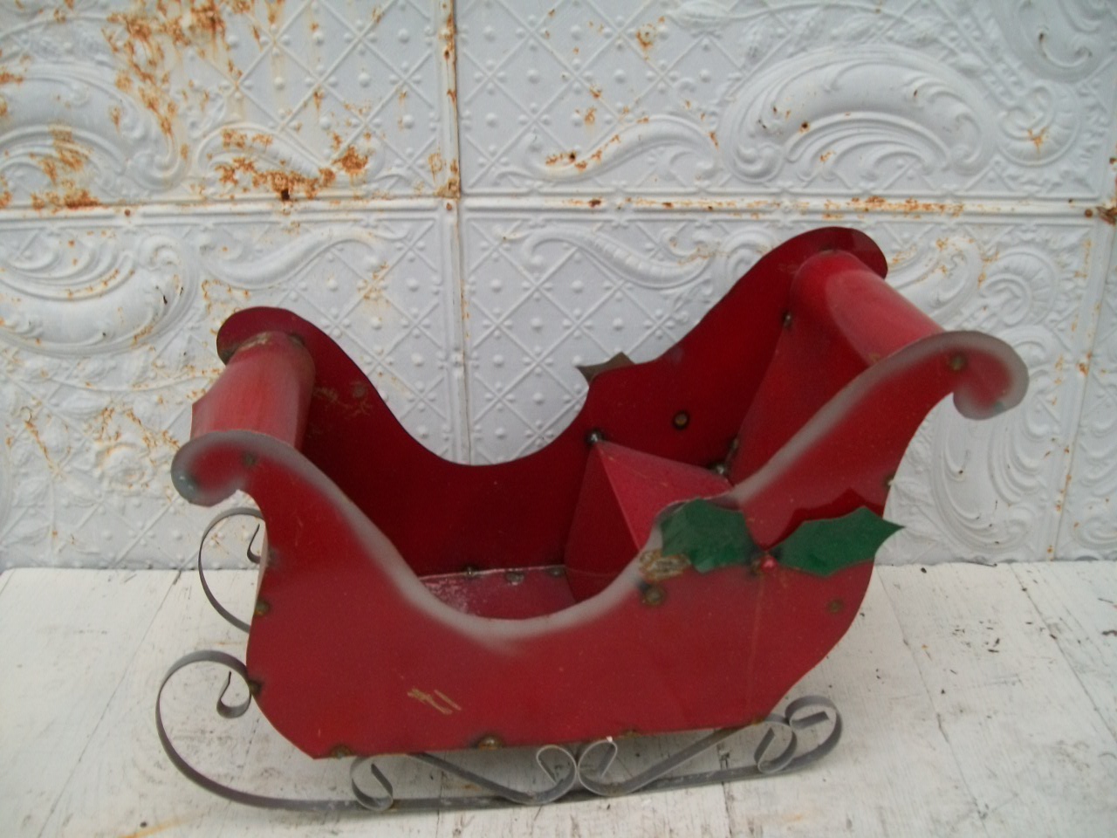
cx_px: 558
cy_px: 419
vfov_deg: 39.7
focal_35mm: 36
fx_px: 1162
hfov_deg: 51.4
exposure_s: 1/30
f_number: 2.7
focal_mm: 6
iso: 80
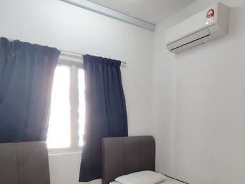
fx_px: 184
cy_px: 133
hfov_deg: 67.2
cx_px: 133
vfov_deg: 51.3
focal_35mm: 26
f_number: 2.2
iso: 202
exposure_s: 1/50
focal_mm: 1.42
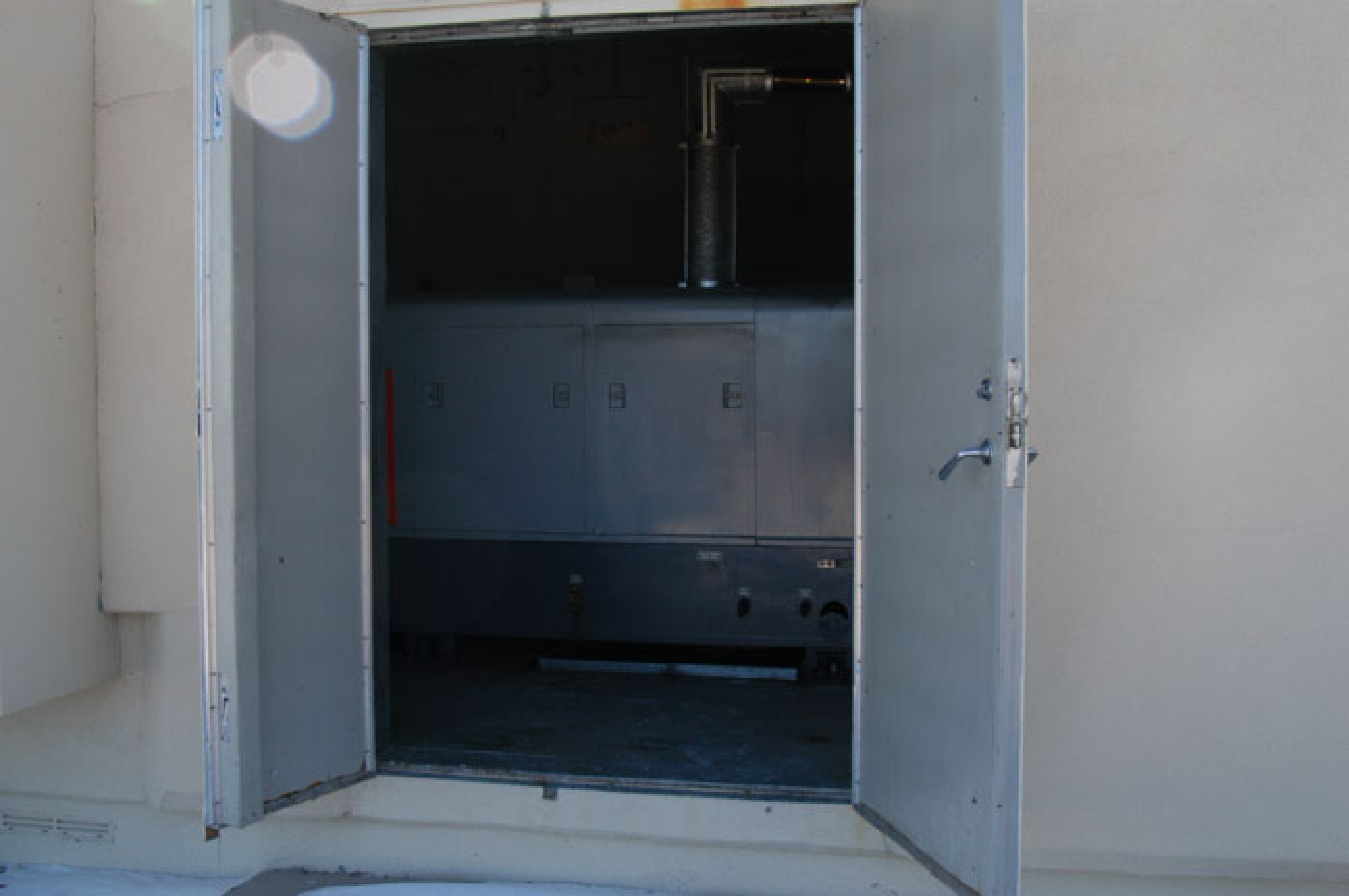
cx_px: 674
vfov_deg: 36.8
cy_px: 448
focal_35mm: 36
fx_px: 1347
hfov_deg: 53.2
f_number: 8
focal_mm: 24
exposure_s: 1/200
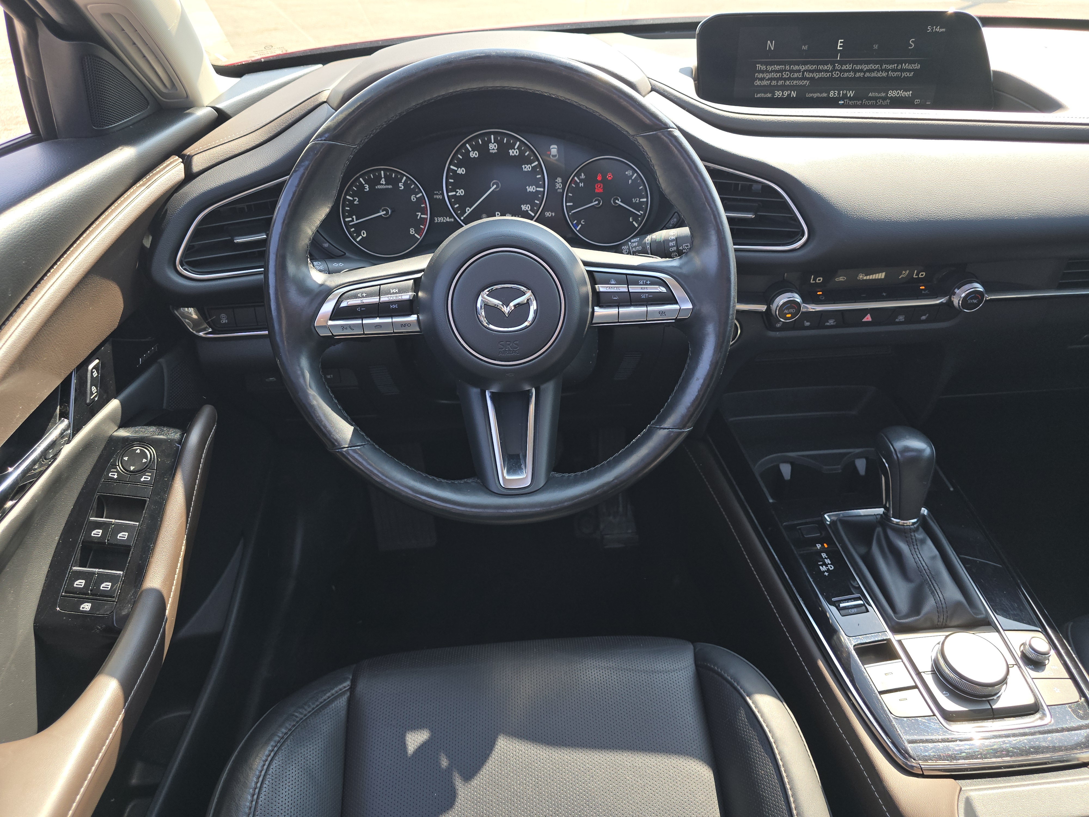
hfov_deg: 73.9
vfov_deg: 58.9
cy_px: 408
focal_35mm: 23
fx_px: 724
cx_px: 544
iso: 20
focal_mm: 6.3
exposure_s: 1/180
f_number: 1.7
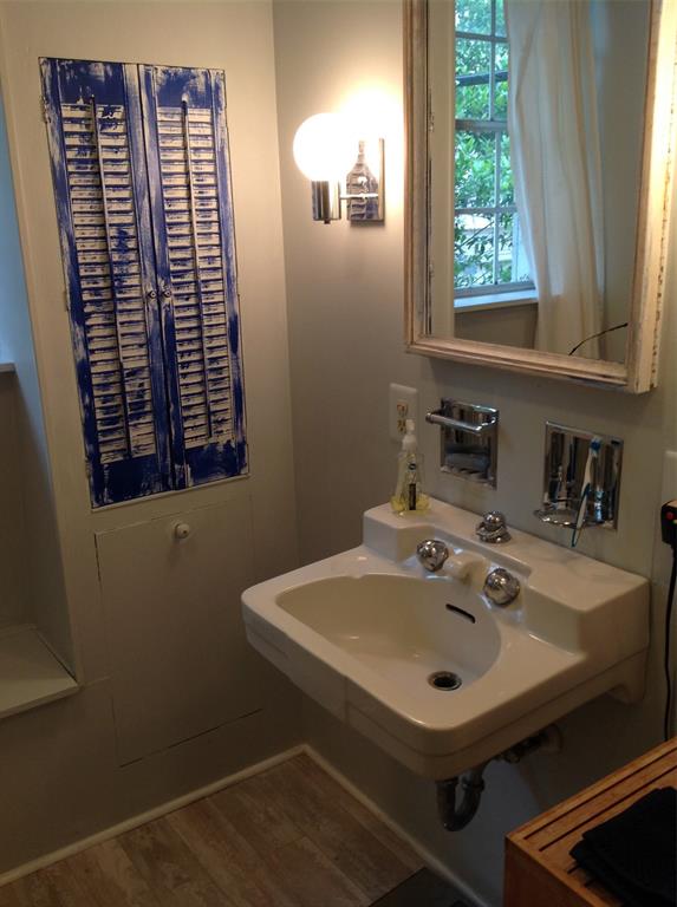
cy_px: 454
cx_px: 338
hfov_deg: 40.6
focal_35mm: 35
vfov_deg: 52.7
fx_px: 916
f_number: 2.4
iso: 50
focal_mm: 4.28
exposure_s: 1/20
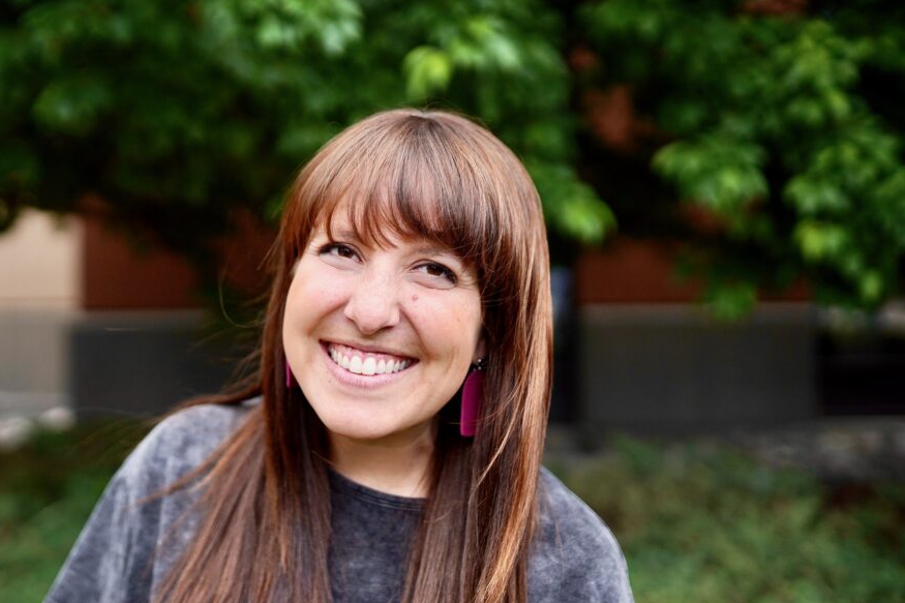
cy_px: 263
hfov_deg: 40.9
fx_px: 1206
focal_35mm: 48
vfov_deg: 28.0
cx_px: 361
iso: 250
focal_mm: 35
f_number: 1.8
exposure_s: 1/3200
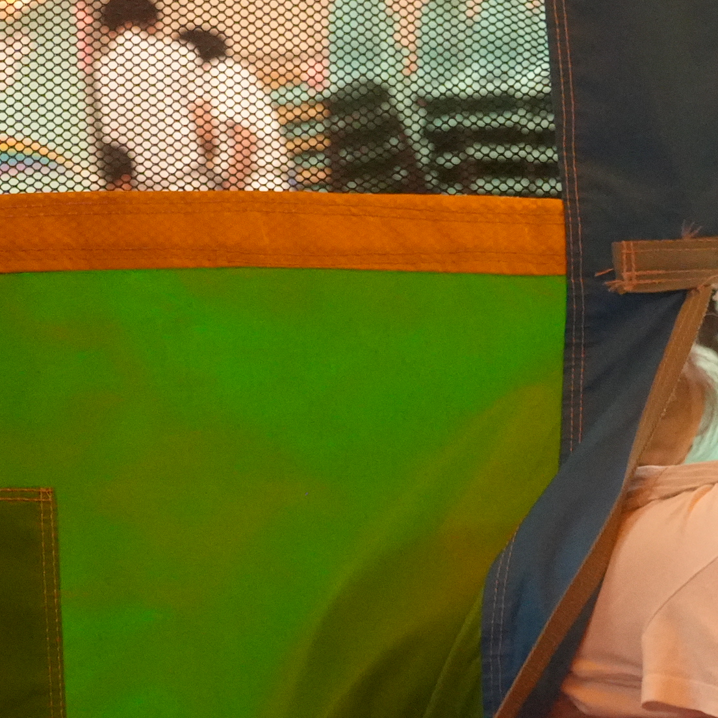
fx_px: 3098
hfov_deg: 12.9
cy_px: 660
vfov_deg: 13.1
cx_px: 830
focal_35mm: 132
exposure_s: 1/160
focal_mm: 49
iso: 12800
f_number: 5.6
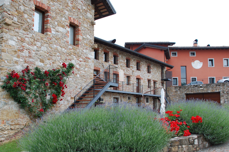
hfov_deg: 61.9
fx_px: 191
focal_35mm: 30
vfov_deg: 43.6
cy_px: 76
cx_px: 114
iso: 200
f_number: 4.5
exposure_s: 1/80
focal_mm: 20
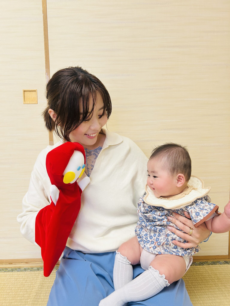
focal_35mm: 26
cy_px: 153
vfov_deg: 67.3
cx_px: 115
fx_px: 230
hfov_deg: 53.1
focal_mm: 5.7
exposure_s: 1/50
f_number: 1.5
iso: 80
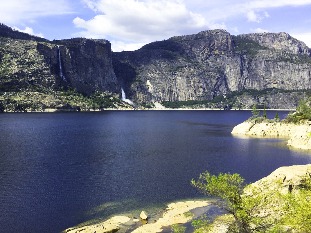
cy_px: 100
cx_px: 106
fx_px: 350
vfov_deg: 36.7
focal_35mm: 39
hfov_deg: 47.2
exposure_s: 1/1603
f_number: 2.2
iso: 25
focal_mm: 4.15
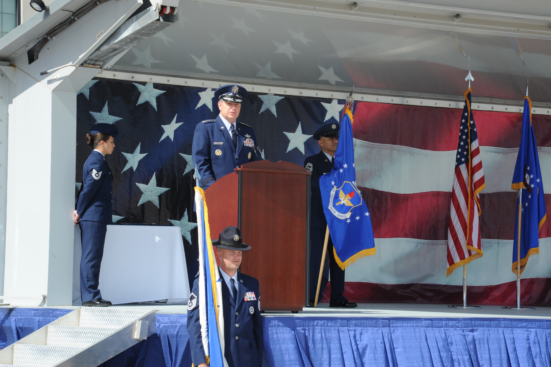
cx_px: 276
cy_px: 184
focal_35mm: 120
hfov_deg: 17.1
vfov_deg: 11.4
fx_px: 1835
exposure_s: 1/250
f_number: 18
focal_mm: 120
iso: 800
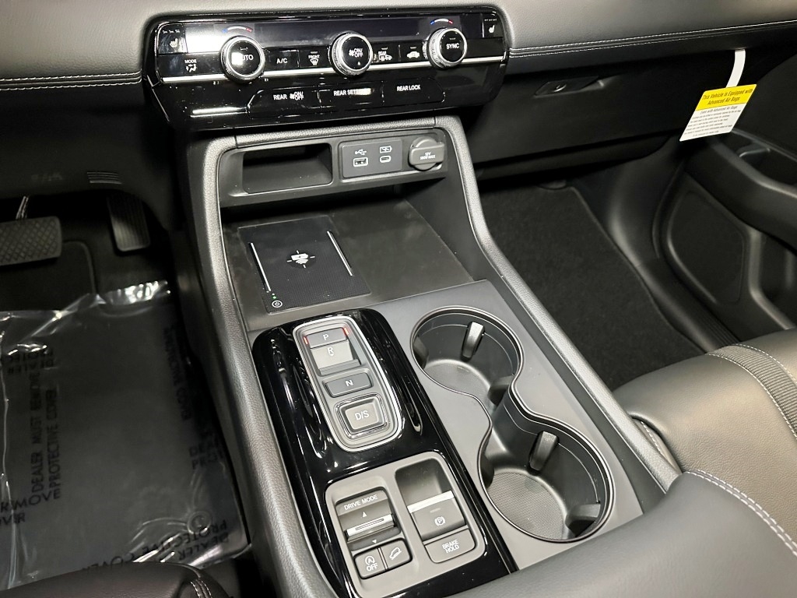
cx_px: 398
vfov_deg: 56.8
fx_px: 553
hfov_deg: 71.6
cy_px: 299
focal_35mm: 24
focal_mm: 6.86
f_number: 1.78
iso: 1000
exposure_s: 1/30
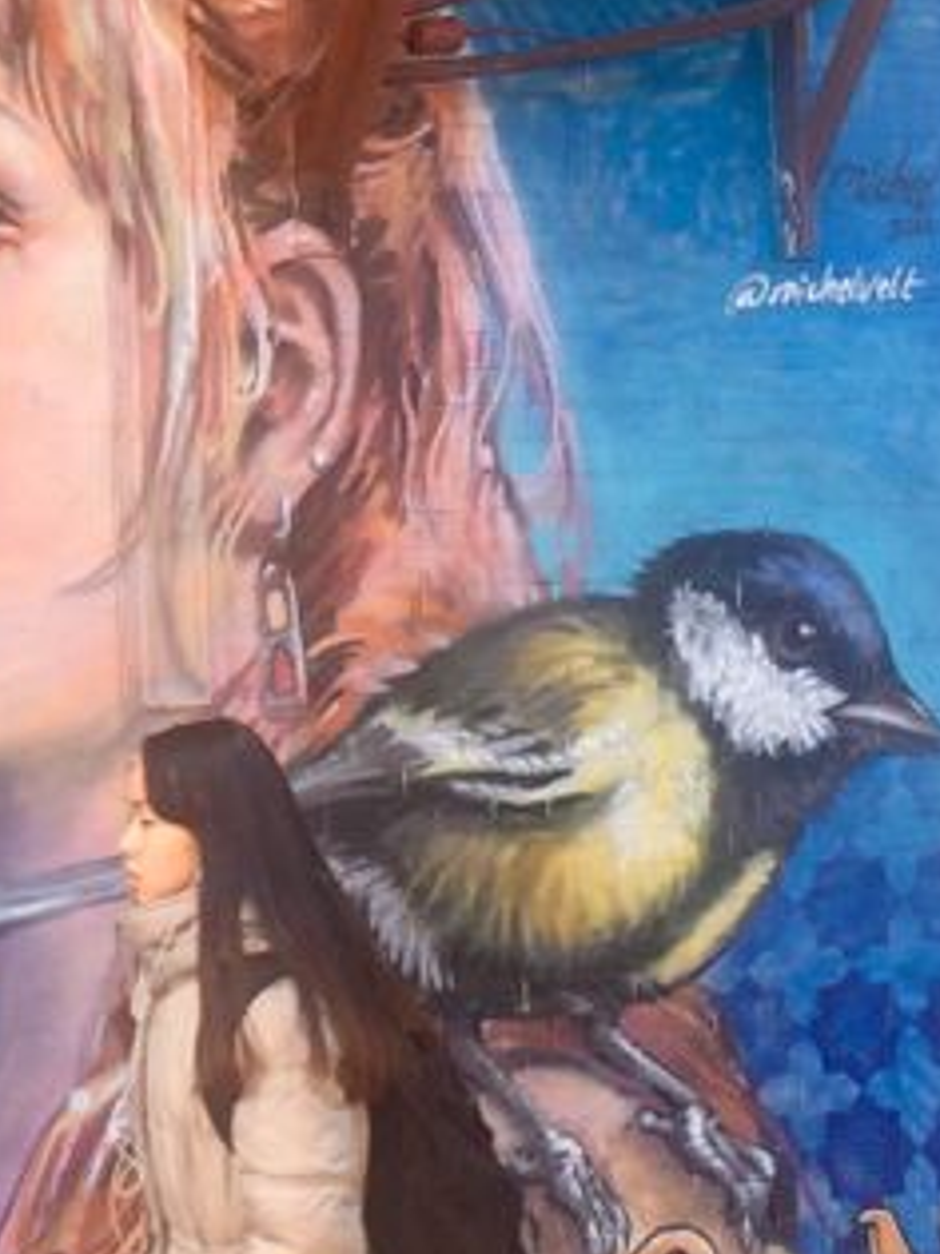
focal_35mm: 92
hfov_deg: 15.6
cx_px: -80
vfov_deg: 21.2
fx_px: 3333
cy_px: 362
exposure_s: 1/195
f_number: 2.2
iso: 32
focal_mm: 4.15
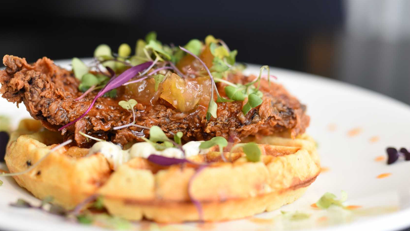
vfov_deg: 18.8
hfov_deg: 32.8
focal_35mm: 64
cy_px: 102
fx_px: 696
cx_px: 182
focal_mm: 50
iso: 1600
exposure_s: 1/2500
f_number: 2.2
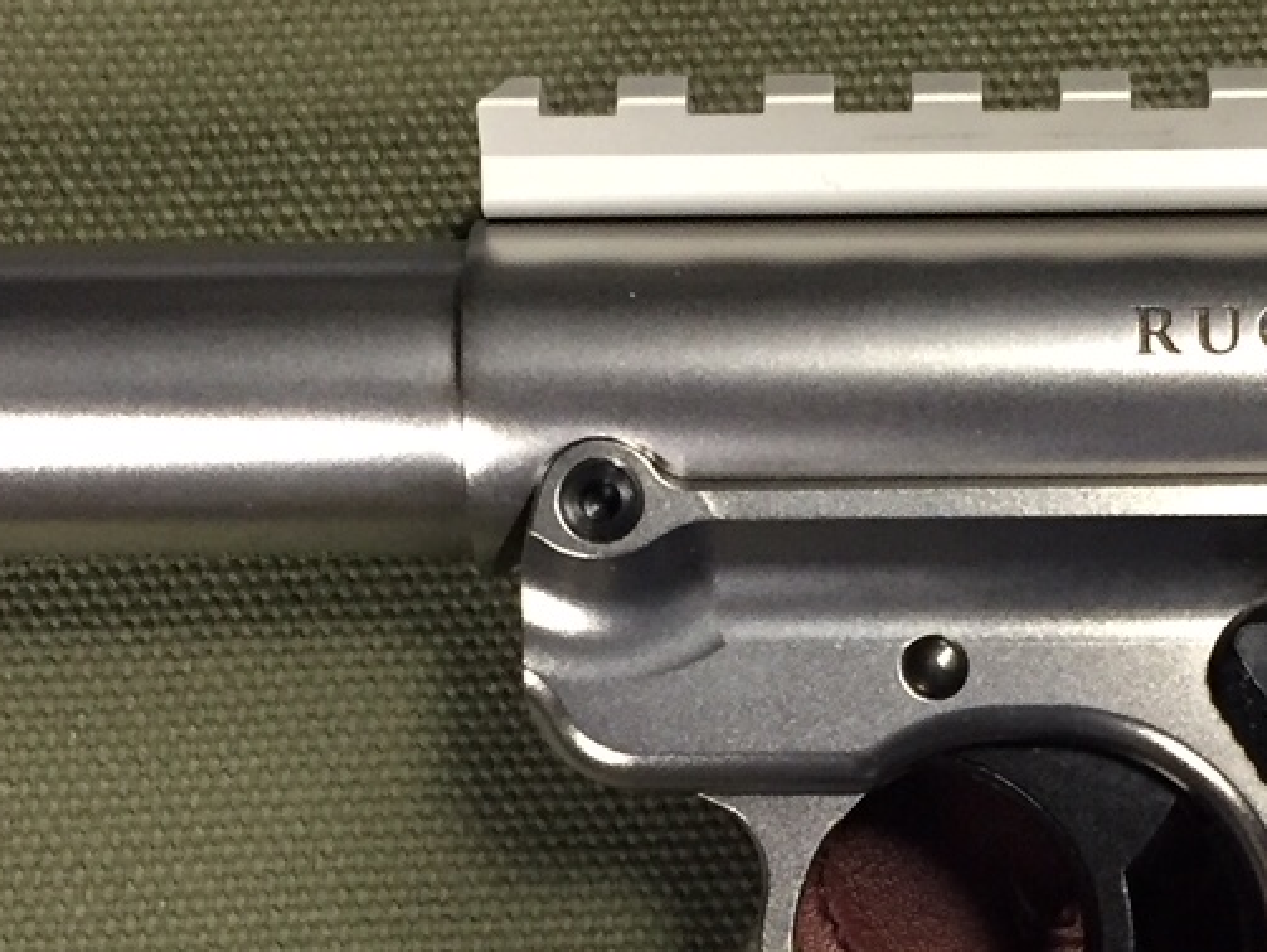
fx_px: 3443
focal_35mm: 94
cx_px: 730
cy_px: 803
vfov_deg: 15.6
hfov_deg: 20.8
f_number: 2.2
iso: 250
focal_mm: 4.15
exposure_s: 1/24
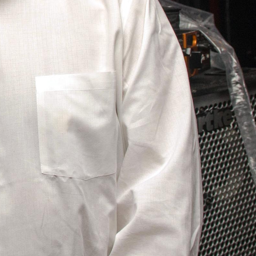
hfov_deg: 12.6
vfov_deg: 13.2
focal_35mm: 130
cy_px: -32
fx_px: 1084
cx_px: -155
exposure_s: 1/125
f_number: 5.6
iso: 320
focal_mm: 27
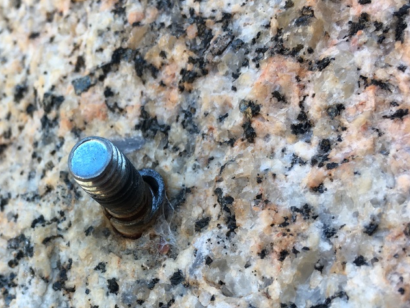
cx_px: 89
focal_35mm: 46
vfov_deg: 31.3
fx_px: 545
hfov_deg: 39.8
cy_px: 201
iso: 25
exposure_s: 1/120
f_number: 2.2
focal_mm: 4.15
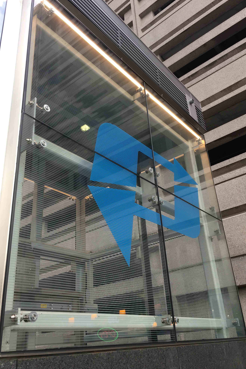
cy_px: 185
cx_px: 129
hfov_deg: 42.3
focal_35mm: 31
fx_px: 318
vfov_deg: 60.3
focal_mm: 4.15
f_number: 2.2
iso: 32
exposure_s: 1/120
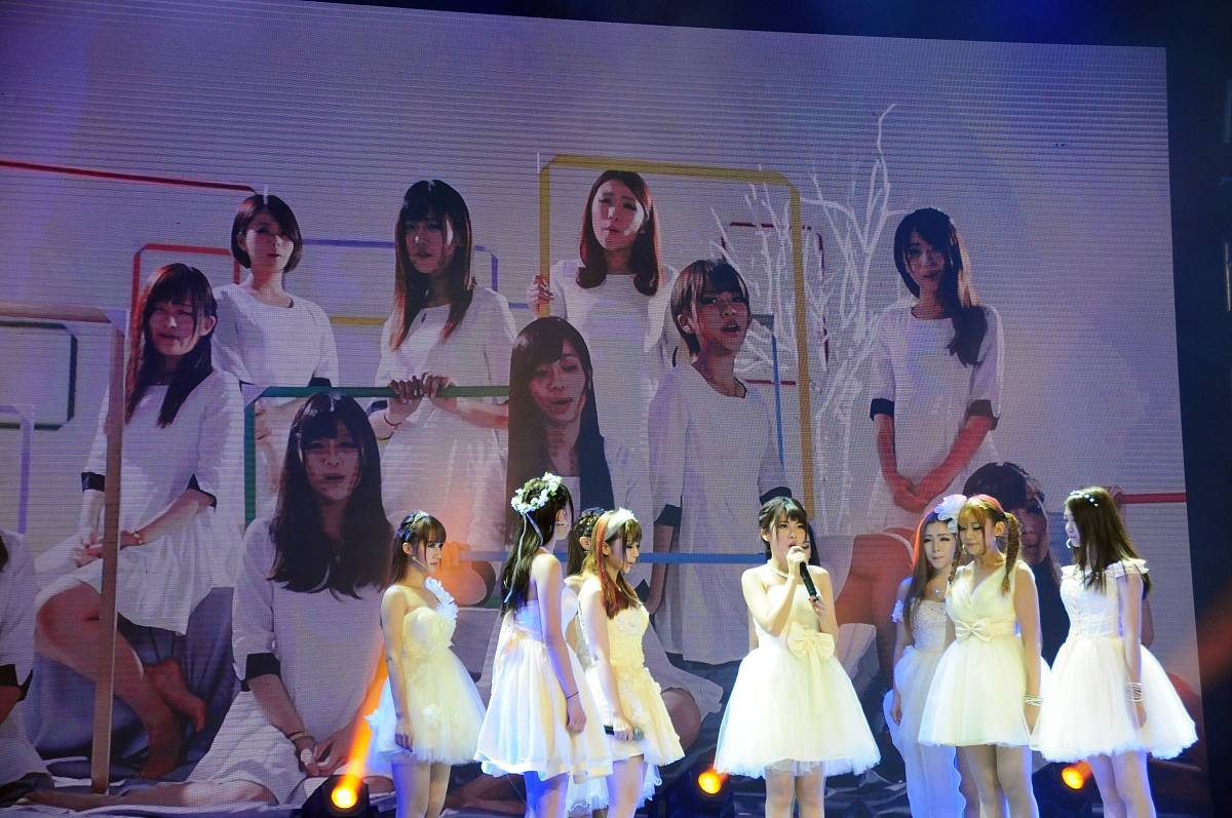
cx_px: 616
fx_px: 3179
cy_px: 409
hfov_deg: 21.9
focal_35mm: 93
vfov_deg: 14.7
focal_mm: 62
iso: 800
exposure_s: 1/125
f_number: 5
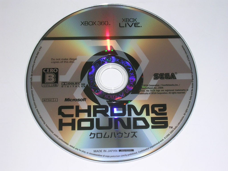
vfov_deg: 19.1
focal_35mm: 77
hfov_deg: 25.3
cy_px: 86
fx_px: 507
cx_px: 114
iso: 50
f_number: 4
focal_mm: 11.7
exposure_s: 1/60.1
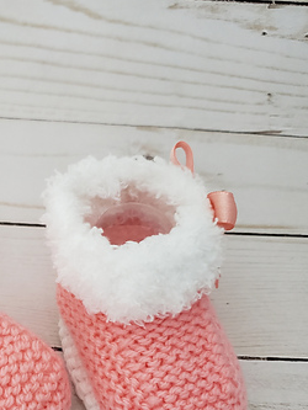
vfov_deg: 37.9
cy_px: 263
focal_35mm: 50
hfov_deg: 27.7
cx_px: 14
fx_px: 593
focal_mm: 4.3
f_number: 1.5
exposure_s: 1/24
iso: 250
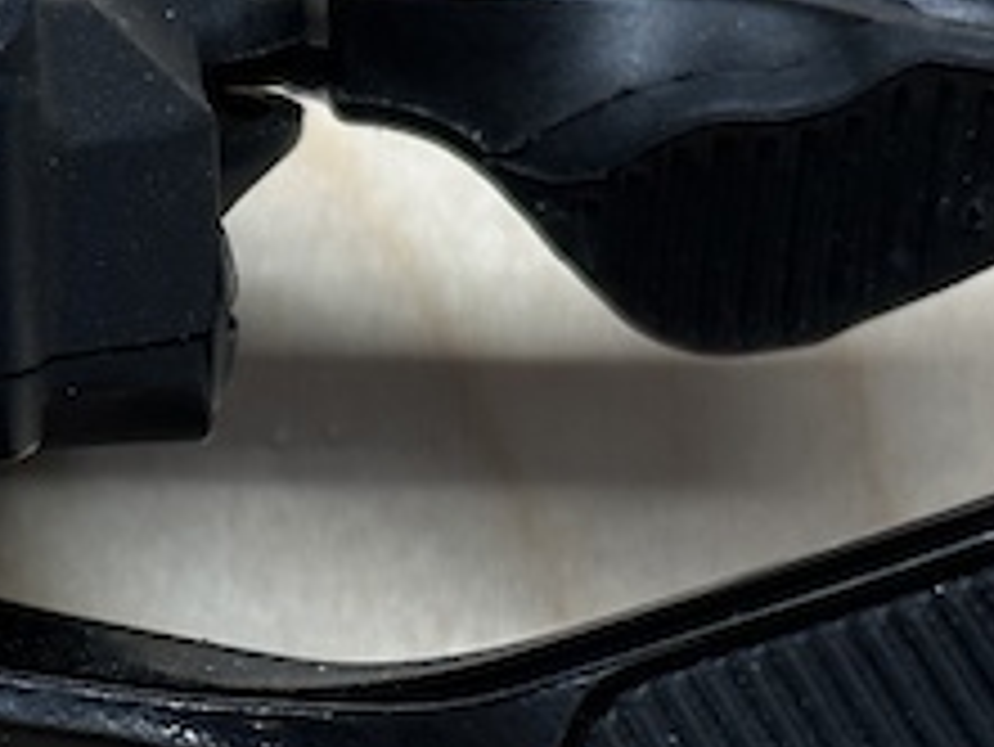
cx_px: -198
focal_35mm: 174
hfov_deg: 11.1
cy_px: 508
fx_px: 4999
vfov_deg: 8.5
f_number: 1.78
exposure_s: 1/60
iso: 100
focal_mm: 6.86
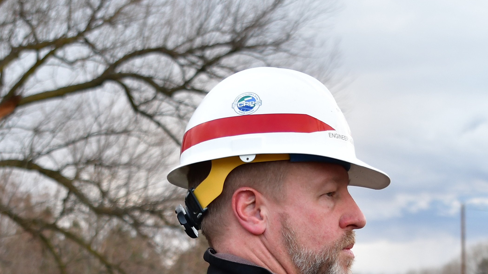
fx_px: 1294
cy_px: 331
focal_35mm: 100
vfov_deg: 11.8
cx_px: 312
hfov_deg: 21.3
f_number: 2.8
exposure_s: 1/400
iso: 250
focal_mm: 24
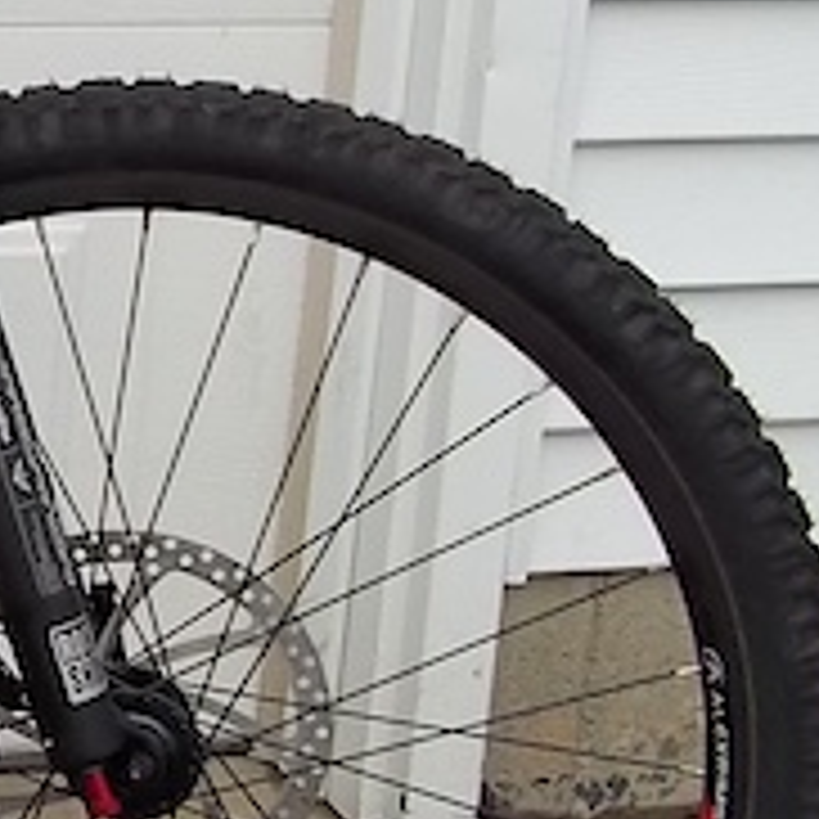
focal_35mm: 124
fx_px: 3319
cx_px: -940
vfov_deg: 14.1
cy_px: 315
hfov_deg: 12.1
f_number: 8.8
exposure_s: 1/80
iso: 64
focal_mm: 5.7
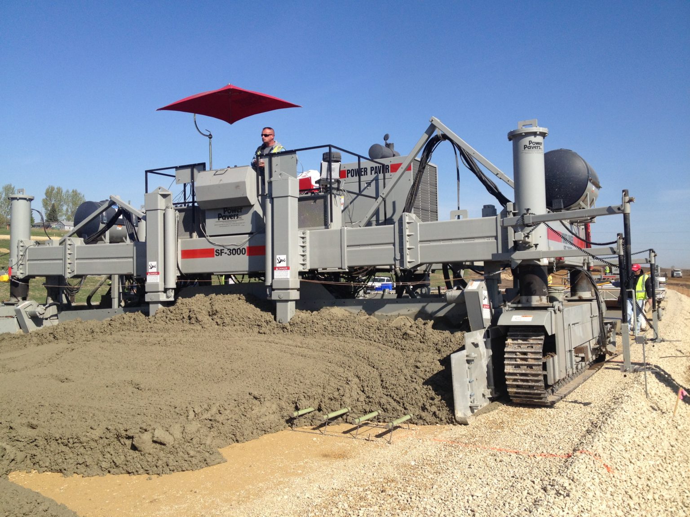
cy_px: 258
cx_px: 345
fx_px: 698
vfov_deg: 40.7
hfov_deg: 52.6
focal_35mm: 35
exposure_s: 1/2123
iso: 64
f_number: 2.4
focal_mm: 4.28
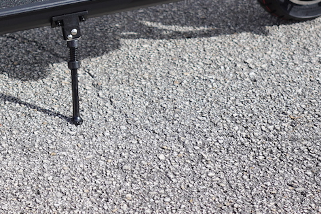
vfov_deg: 13.4
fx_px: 882
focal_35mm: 99
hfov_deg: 20.1
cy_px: -56
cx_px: 20
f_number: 2.8
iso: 100
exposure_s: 1/1250
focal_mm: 26
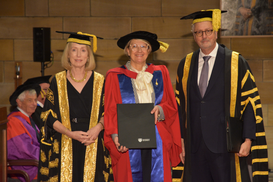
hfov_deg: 16.1
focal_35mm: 128
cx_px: 136
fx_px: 967
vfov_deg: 10.8
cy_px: 91
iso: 2000
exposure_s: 1/100
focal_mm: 85
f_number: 5.6
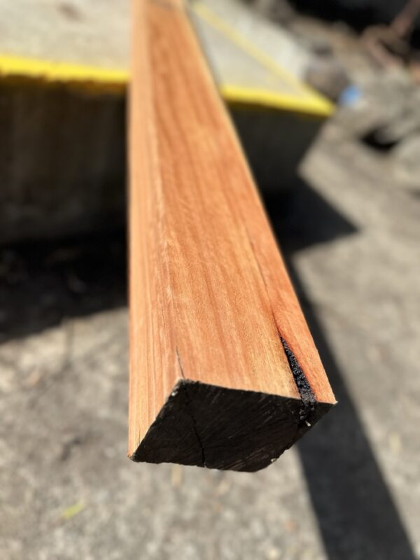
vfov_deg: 71.6
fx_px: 388
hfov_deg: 56.8
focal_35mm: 24
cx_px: 210
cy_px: 280
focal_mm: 6.86
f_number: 1.78
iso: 80
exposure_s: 1/3597
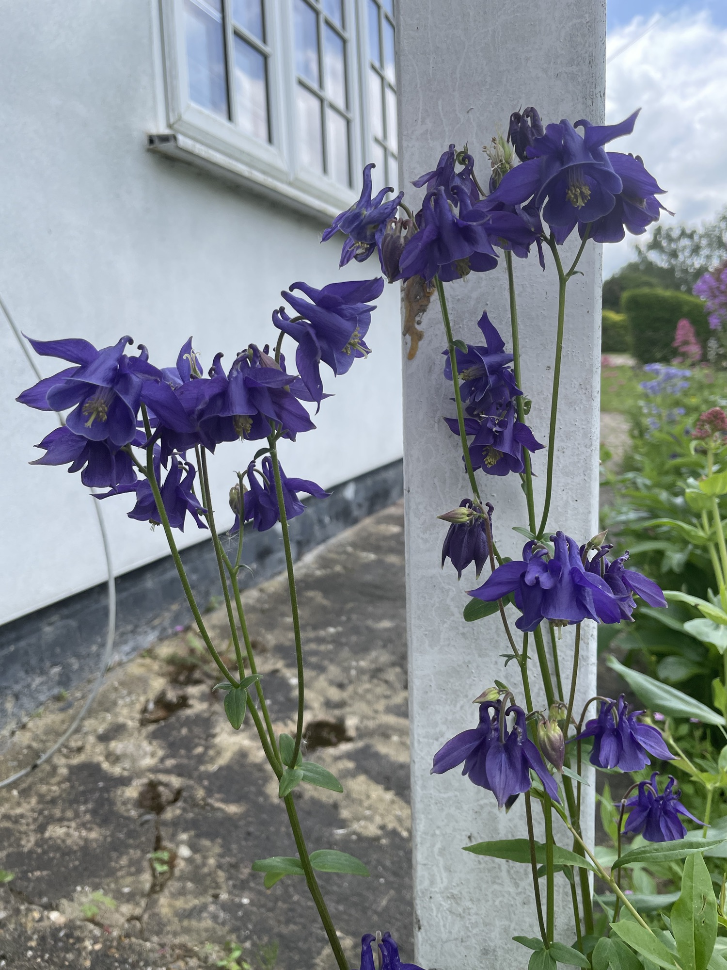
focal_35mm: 26
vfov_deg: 67.3
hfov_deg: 53.1
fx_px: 728
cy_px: 485
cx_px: 364
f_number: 1.6
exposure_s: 1/1195
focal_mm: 4.2
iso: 32
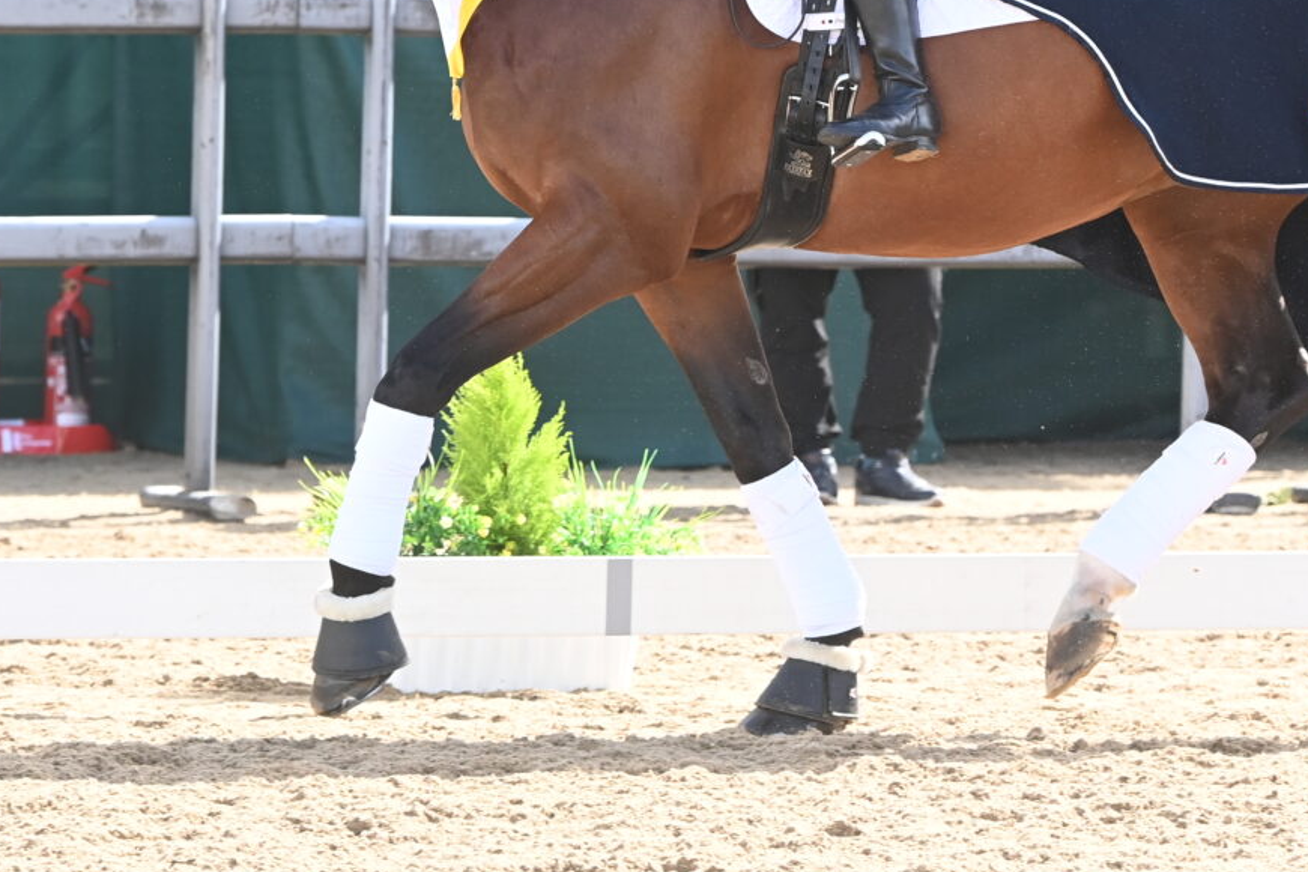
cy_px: -71
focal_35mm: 386
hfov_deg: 5.3
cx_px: 750
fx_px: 14024
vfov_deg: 3.6
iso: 800
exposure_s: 1/640
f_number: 6.3
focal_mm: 175
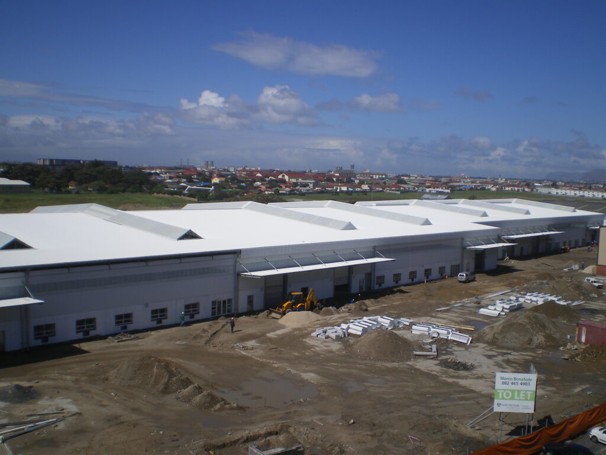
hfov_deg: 49.0
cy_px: 228
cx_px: 303
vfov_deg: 37.7
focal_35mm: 38
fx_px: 665
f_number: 4.6
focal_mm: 6.3
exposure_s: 1/800
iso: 64
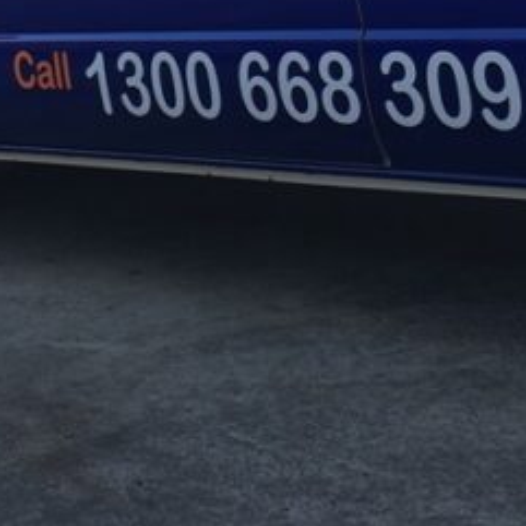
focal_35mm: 109
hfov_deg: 15.9
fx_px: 1874
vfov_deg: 15.3
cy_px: -135
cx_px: 164
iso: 25
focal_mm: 4.15
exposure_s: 1/188
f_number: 2.2
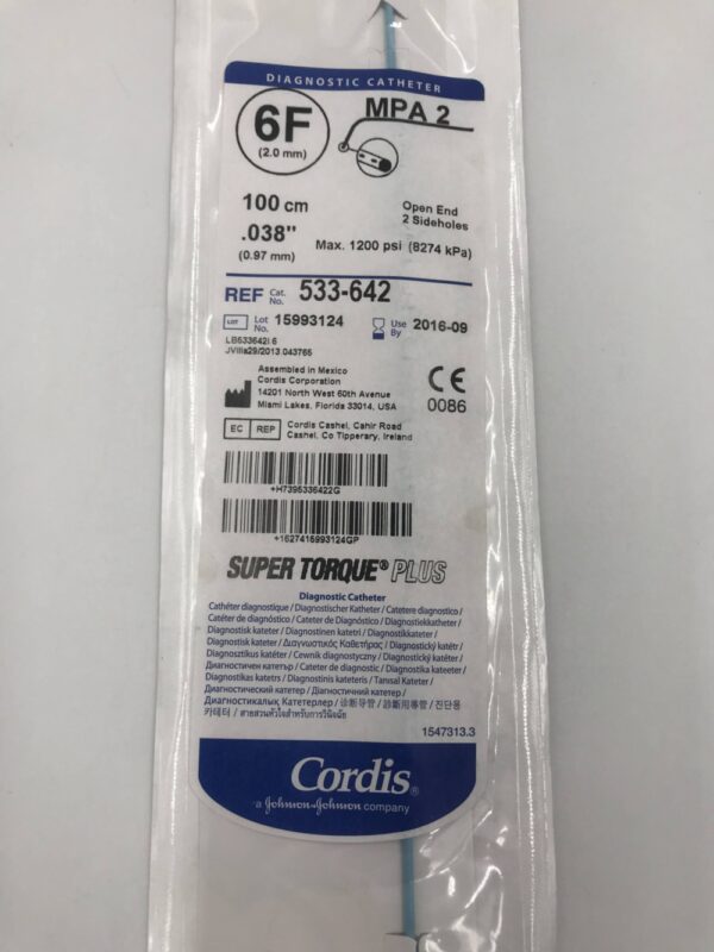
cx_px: 357
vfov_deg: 63.4
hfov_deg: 49.7
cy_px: 476
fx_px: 770
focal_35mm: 28
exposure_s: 1/195
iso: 20
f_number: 1.8
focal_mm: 3.99
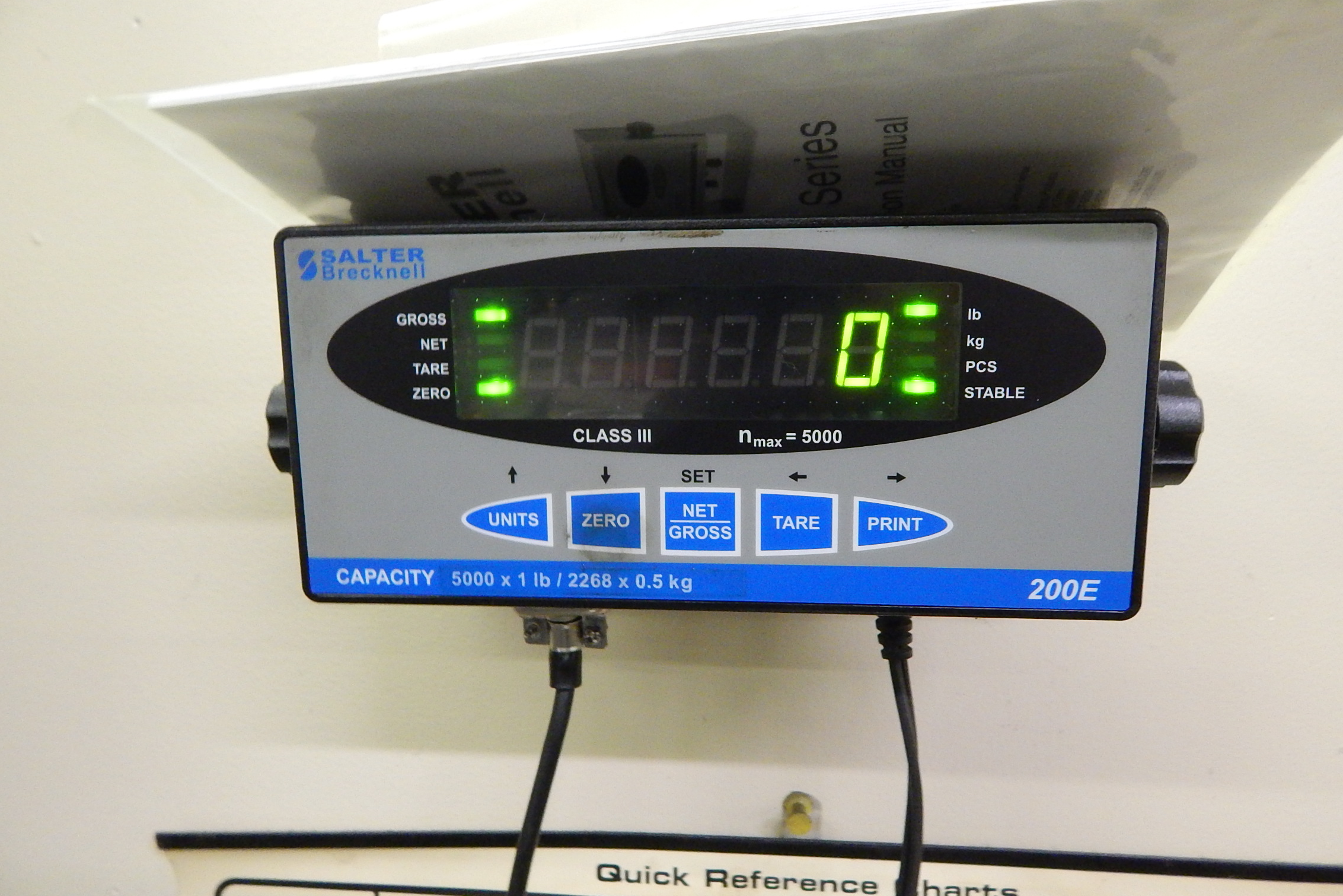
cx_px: 673
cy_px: 432
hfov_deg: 73.7
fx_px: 895
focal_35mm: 24
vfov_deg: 53.1
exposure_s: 1/6
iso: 200
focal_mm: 4
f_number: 3
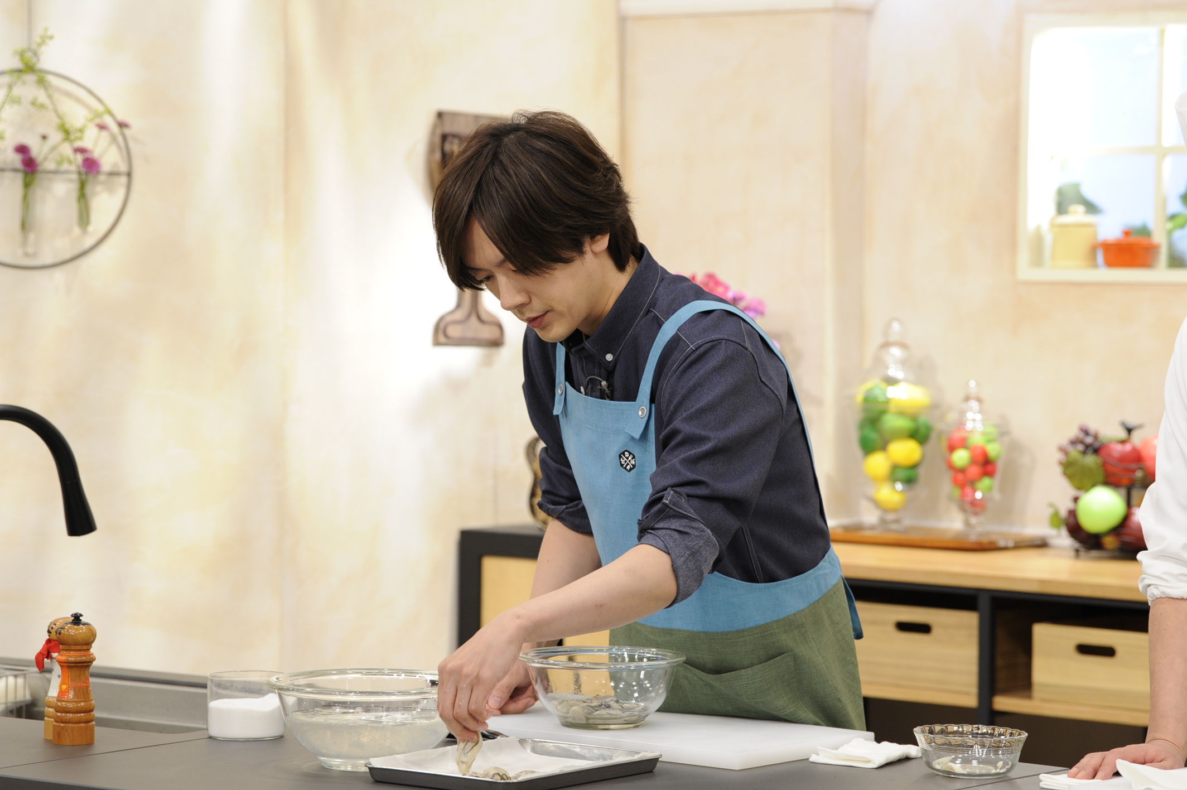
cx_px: 594
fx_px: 3625
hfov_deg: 18.6
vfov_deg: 12.4
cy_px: 395
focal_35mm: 110
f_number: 5
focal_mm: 110
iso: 1600
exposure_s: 1/125
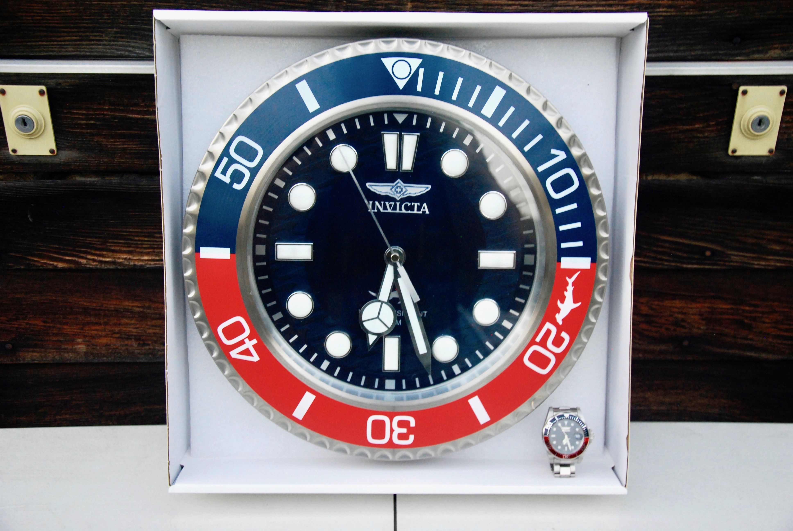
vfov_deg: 32.0
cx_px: 396
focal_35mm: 42
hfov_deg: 46.3
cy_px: 266
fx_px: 926
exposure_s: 1/30
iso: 900
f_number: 4.2
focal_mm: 28
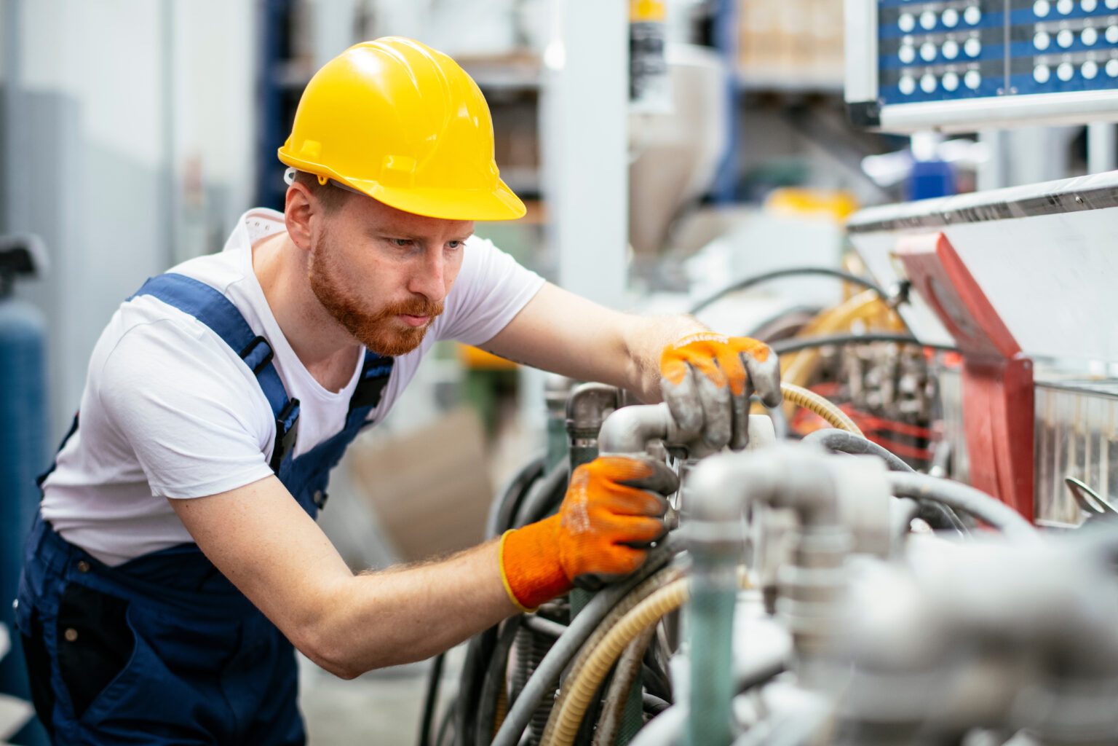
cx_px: 559
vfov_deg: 23.4
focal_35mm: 58
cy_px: 373
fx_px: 1801
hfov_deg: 34.5
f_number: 2
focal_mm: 58
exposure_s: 1/400
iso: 400
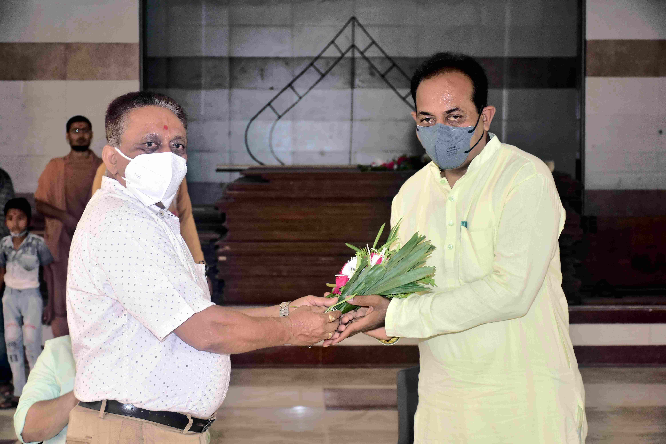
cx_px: 333
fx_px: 1443
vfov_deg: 17.5
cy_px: 222
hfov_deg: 26.0
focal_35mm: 78
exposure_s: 1/160
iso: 400
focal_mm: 52
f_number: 4.8
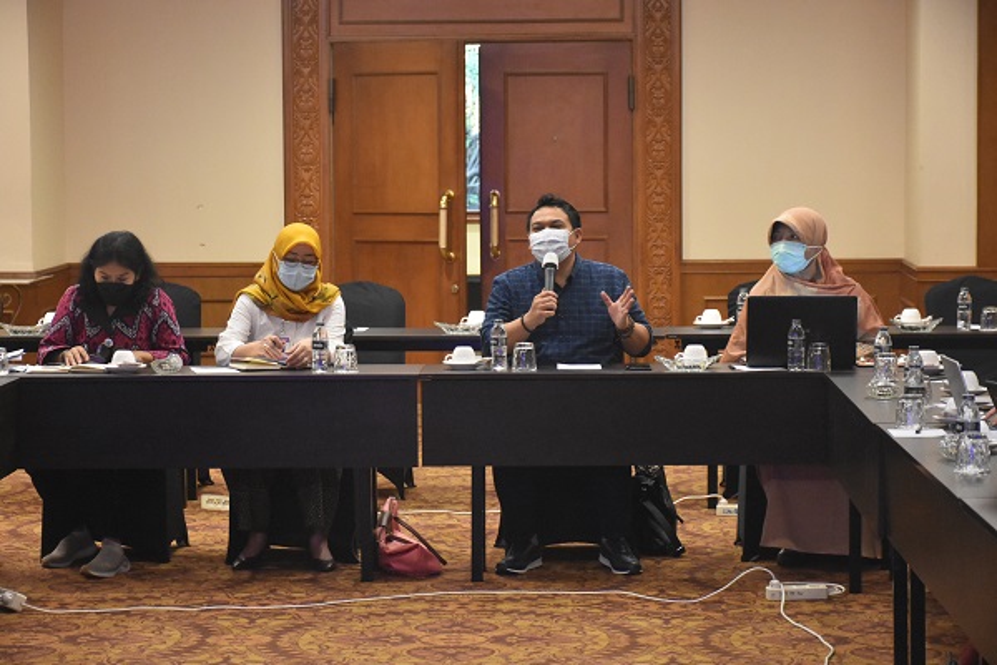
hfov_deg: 19.5
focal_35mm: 105
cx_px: 498
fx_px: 2908
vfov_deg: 13.0
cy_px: 332
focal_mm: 70
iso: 5600
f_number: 5
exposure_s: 1/60
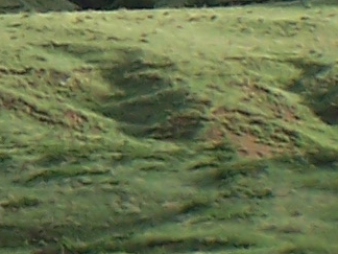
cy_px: -390
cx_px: -846
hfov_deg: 2.6
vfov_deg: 2.0
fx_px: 7294
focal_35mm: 747
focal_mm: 17.5
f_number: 3.2
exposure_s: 1/350
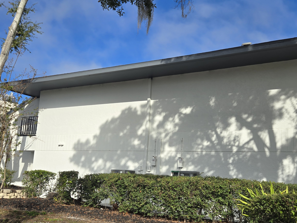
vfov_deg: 35.8
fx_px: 343
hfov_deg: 46.8
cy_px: 140
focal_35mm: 40
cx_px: 153
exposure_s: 1/2593
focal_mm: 5.4
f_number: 1.8
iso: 25
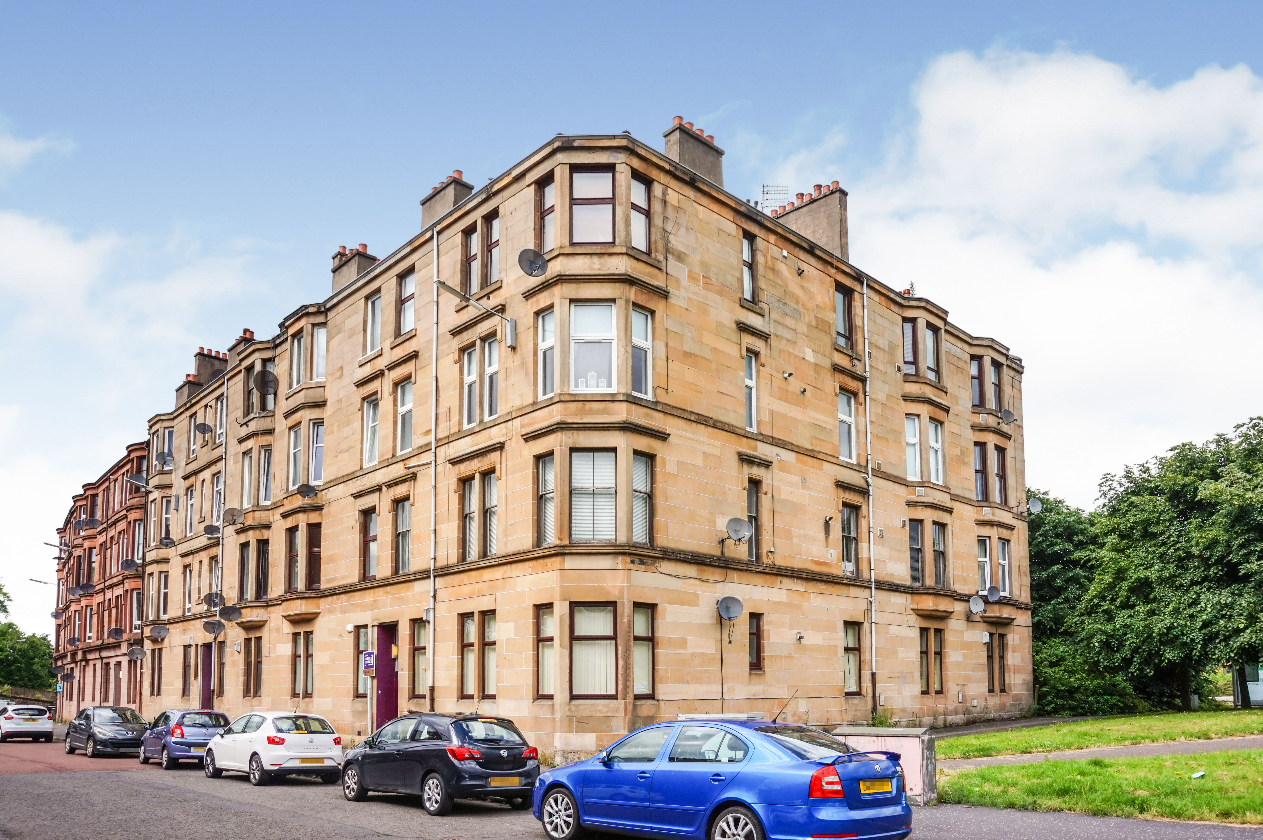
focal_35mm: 24
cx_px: 632
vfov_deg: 53.1
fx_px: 842
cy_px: 420
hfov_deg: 73.8
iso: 100
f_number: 11
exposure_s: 1/80
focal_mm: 16
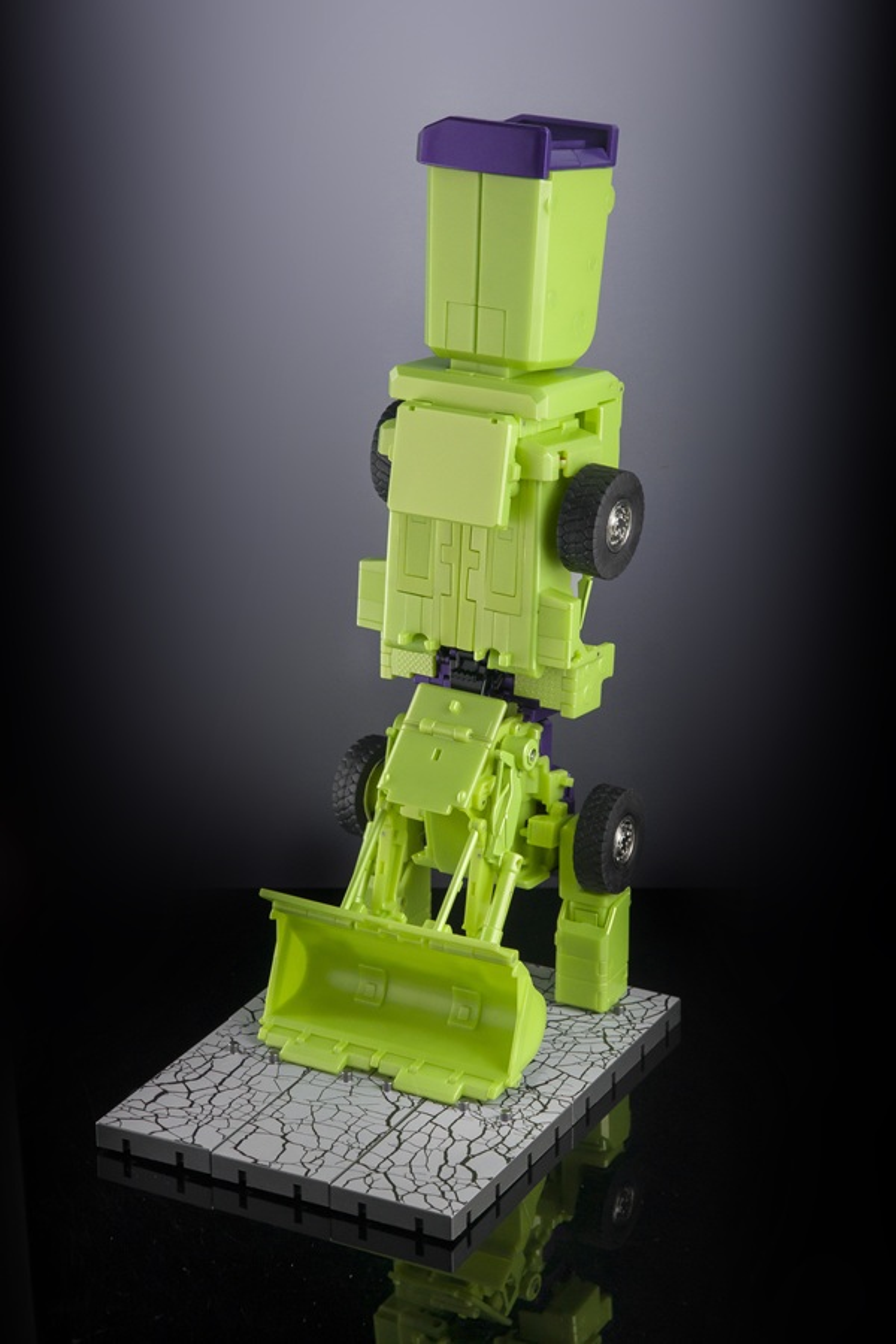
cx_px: 448
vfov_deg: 17.1
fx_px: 4480
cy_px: 672
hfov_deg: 11.4
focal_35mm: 120
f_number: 9
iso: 500
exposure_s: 1/40
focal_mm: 80
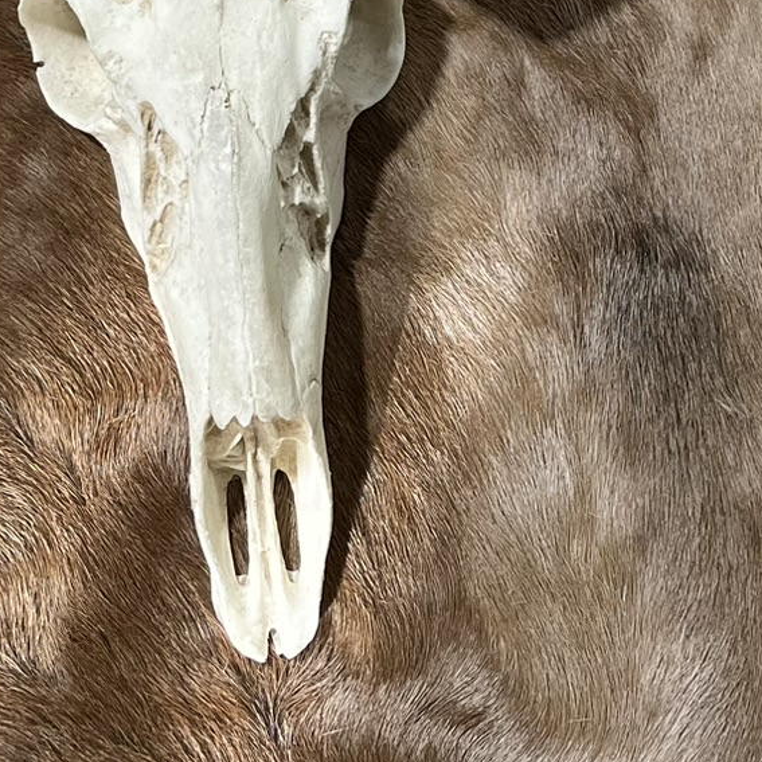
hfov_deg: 20.8
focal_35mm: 83
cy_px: -223
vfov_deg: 19.3
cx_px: 262
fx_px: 2067
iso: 80
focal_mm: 5.1
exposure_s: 1/120
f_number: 1.6
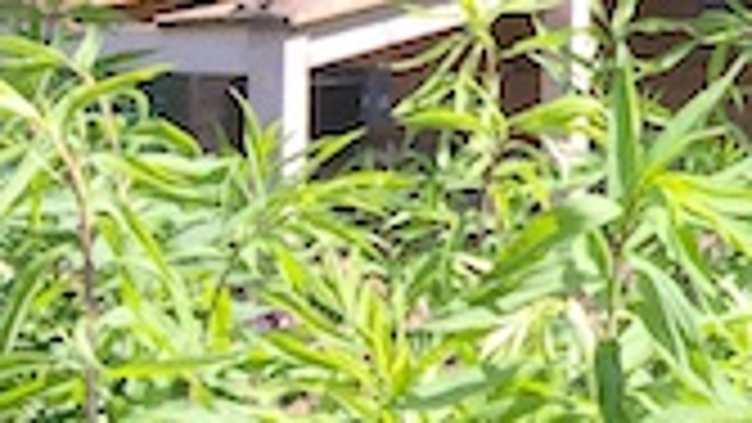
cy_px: -396
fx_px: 3011
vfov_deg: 7.7
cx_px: 1599
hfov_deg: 12.3
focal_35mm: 151
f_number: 2.2
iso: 25
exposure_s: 1/469
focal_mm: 4.15
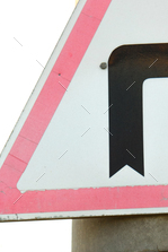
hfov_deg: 2.5
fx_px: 3872
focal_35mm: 554
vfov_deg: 3.7
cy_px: 280
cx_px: 91
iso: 250
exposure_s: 1/160
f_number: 8
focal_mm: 140
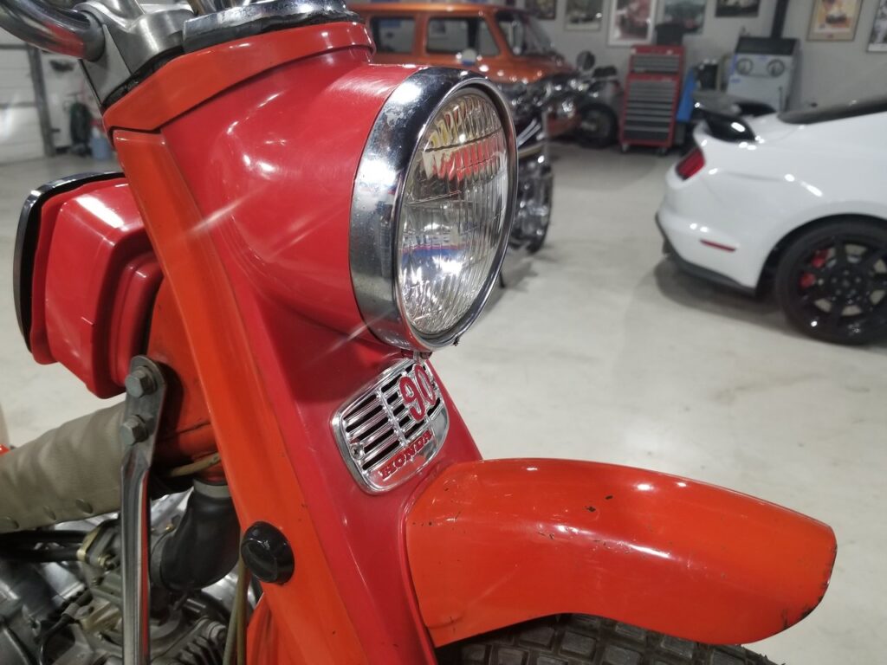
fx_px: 666
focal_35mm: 26
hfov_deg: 67.3
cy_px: 332
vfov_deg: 53.1
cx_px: 444
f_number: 1.7
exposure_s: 1/30
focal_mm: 4.25
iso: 250
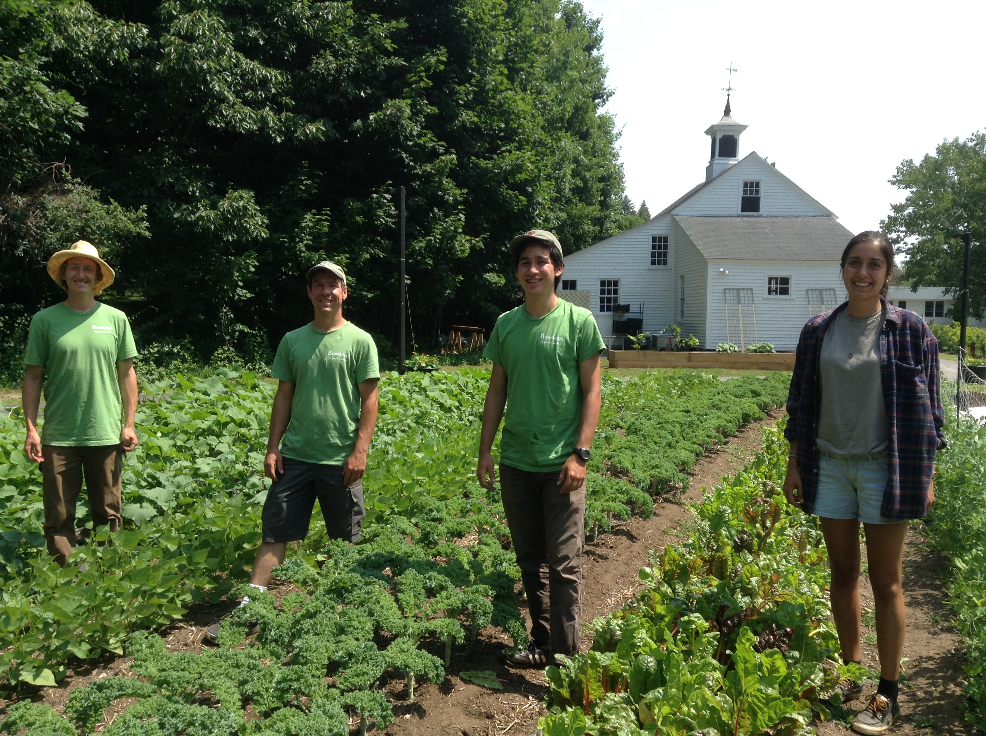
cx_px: 493
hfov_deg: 55.4
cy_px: 368
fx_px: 939
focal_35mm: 33
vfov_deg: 42.8
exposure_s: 1/673
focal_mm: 3.3
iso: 25
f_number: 2.4
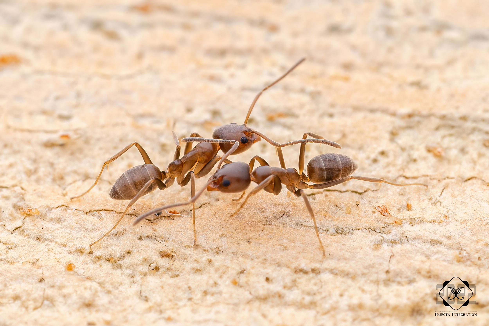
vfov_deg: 13.0
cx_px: 244
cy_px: 163
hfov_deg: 19.5
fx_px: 1426
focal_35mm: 105
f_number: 16
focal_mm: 105
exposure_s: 1/200
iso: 200
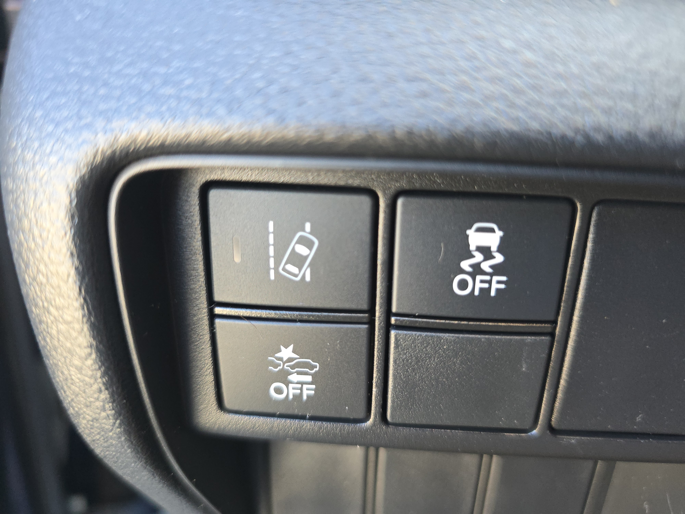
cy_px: 257
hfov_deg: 73.9
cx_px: 342
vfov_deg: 58.9
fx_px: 455
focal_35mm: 23
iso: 320
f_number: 1.7
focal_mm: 6.3
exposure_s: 1/120
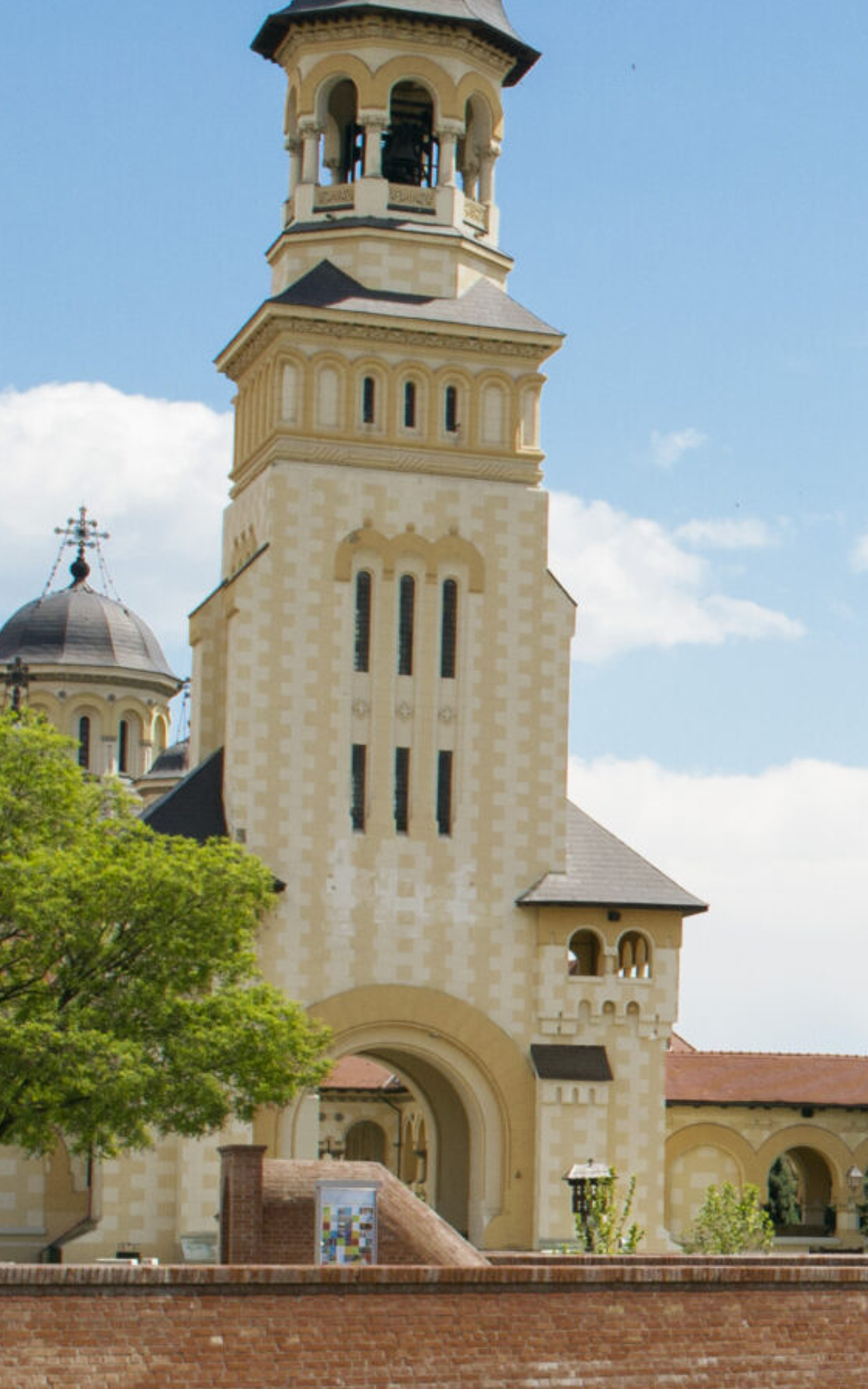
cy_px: 1026
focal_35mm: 96
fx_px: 3632
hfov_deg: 12.5
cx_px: 1540
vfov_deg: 21.5
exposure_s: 1/800
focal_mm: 22
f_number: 8
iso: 400
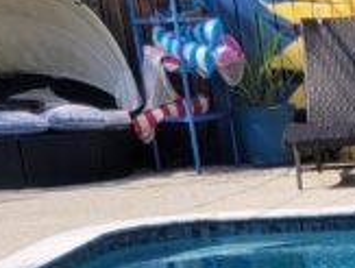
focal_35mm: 163
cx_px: 682
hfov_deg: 11.1
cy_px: 793
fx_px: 1675
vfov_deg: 7.9
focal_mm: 5.4
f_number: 1.8
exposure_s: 1/1914
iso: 40
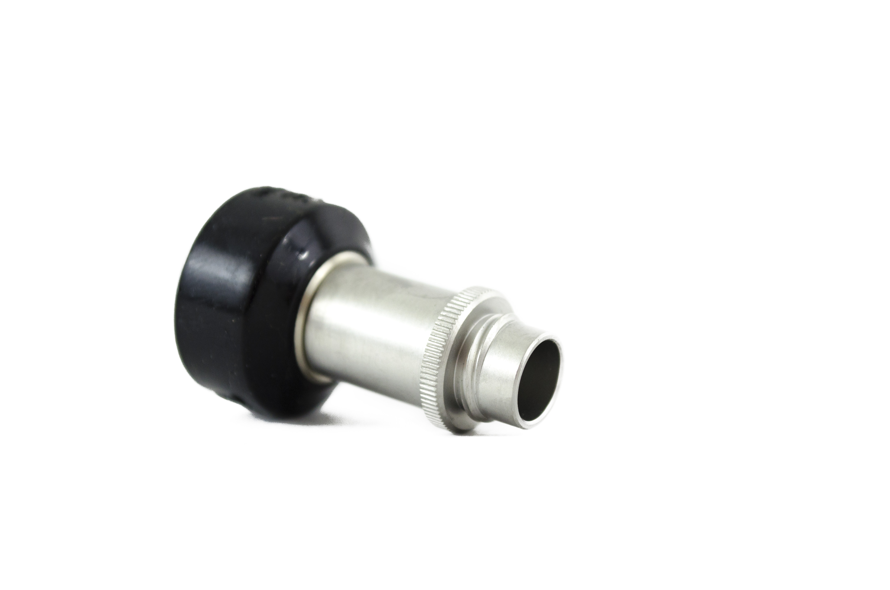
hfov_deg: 27.0
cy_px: 295
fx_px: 1850
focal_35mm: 75
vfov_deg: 18.1
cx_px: 445
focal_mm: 50
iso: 400
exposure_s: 1/30
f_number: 7.1
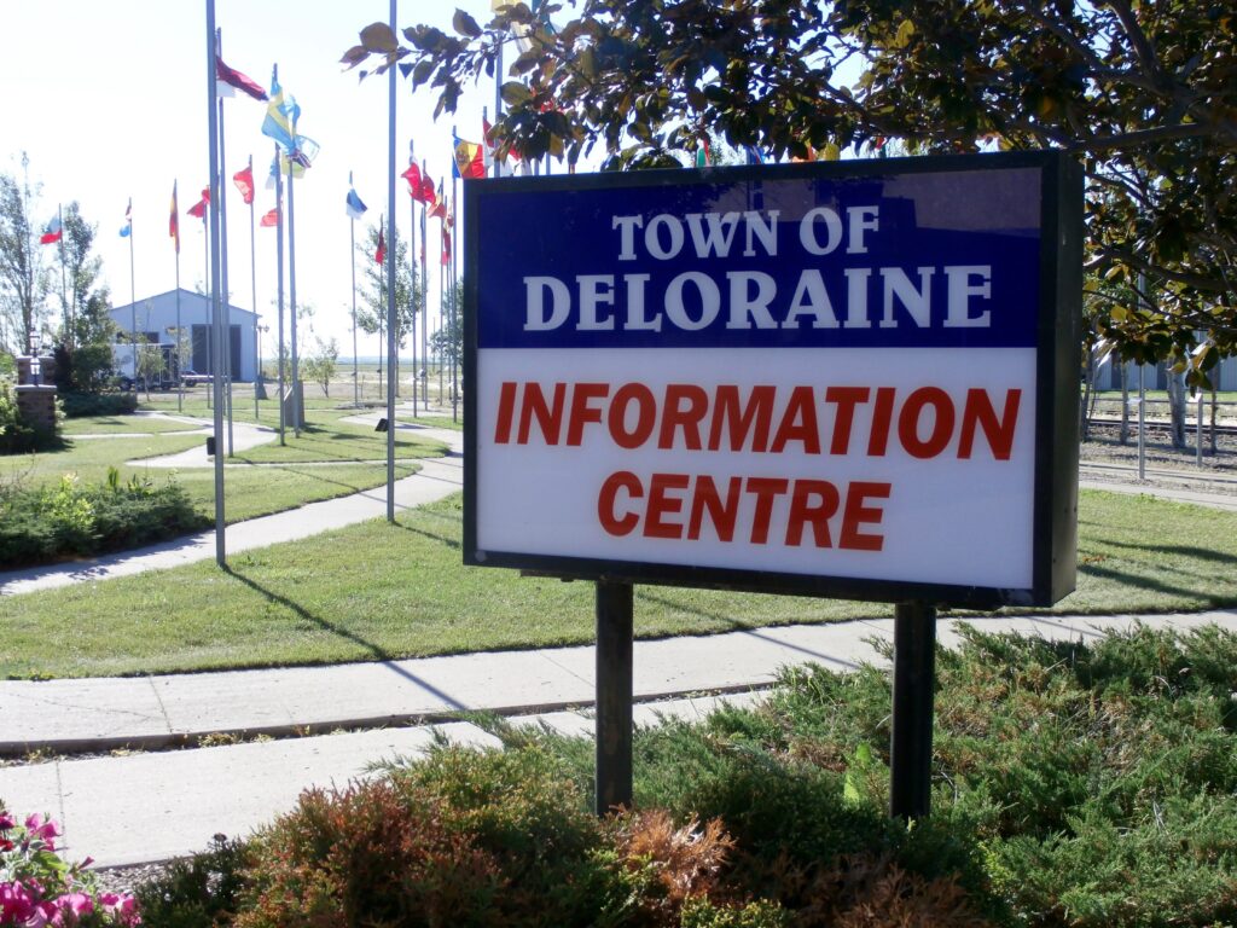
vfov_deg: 35.1
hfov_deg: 45.8
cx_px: 618
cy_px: 464
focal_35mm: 41
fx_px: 1465
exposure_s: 1/500
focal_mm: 7.28
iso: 100
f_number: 3.6
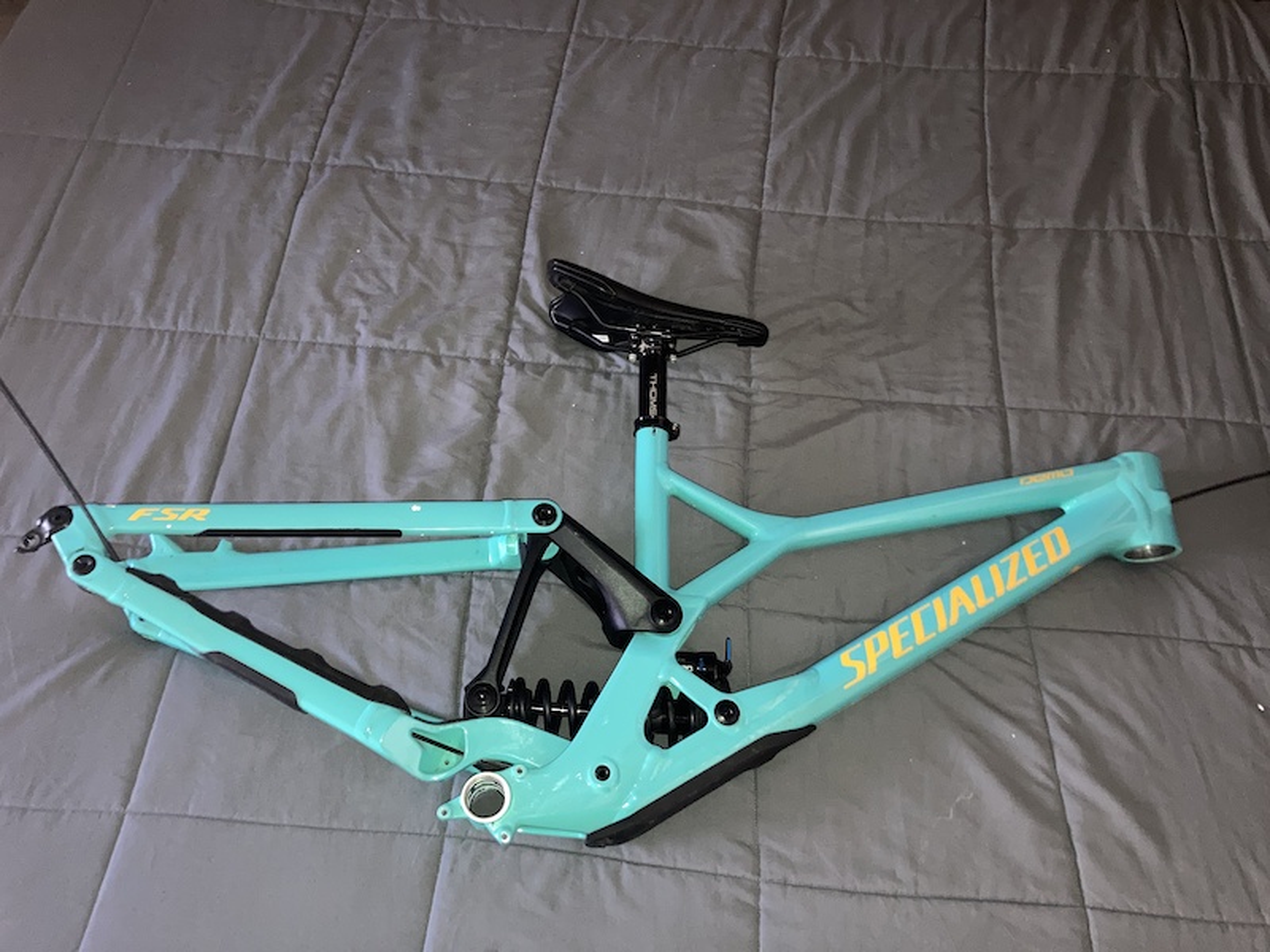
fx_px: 1027
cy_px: 476
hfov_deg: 63.4
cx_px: 635
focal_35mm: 28
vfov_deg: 49.7
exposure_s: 1/4
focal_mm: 3.99
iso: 160
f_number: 1.8
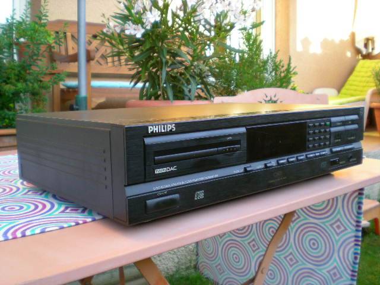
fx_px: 417
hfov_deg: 49.0
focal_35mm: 38
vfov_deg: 37.7
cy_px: 142
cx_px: 190
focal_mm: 6.3
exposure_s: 1/59.8
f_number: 3.1
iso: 119
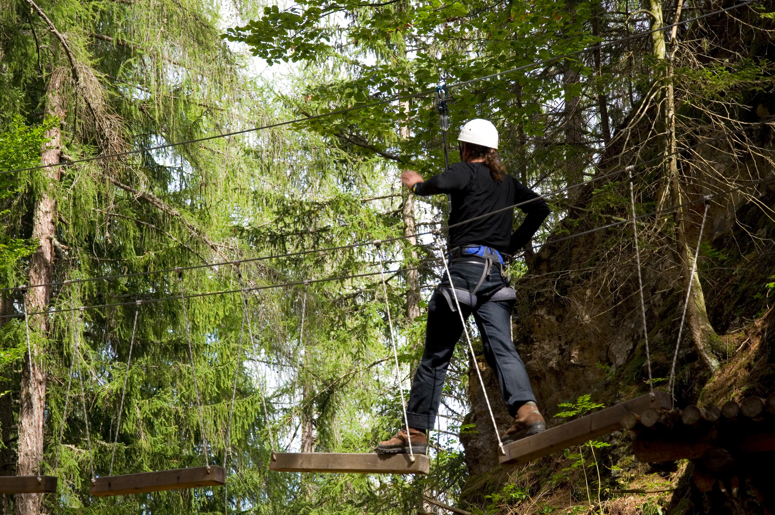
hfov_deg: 18.2
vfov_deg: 12.1
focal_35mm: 112
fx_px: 2419
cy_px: 258
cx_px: 388
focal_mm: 75
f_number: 6.3
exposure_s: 1/160
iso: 200
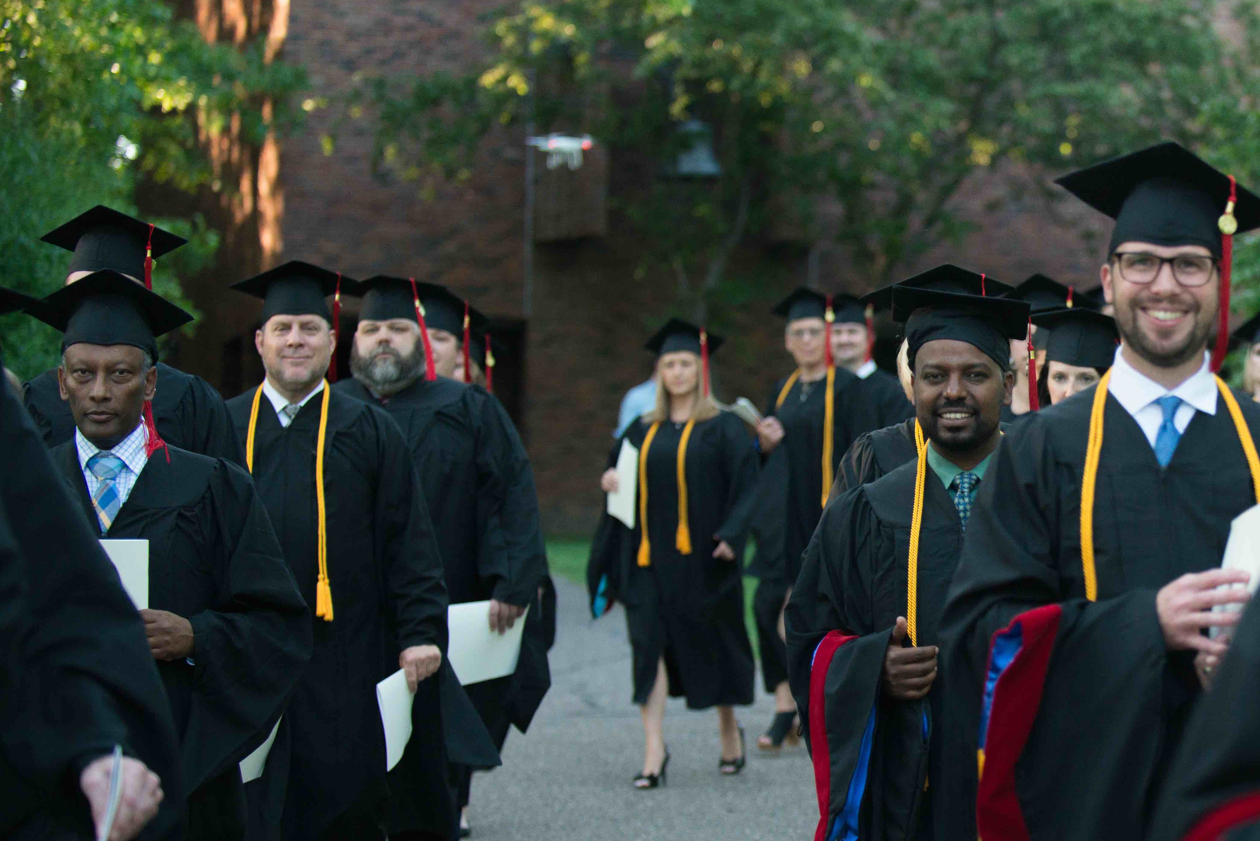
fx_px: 4341
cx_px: 1114
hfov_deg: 16.3
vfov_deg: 11.1
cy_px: 499
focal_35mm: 124
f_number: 2.8
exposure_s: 1/800
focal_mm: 70
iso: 250
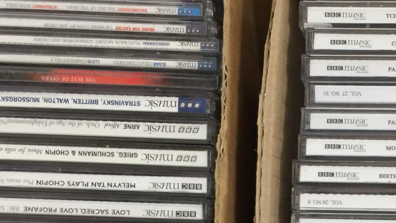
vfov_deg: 13.5
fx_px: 914
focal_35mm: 87
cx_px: 407
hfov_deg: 23.3
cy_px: 263
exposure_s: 1/17
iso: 40
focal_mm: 4.15
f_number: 2.2
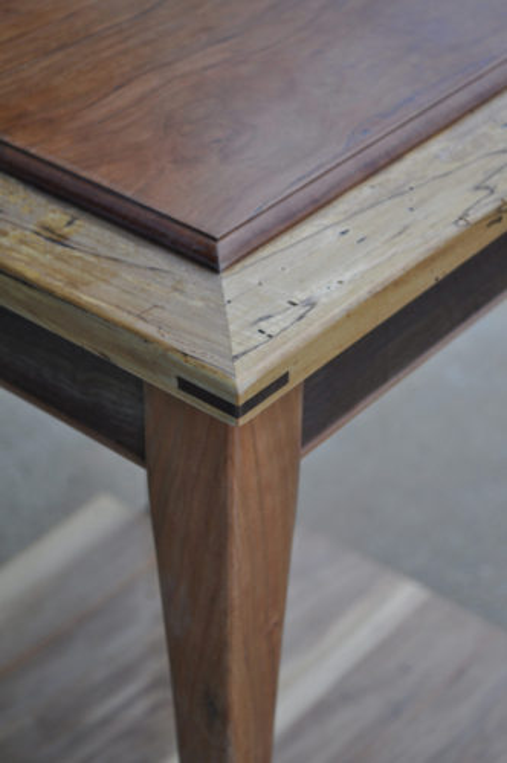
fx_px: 1748
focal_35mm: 82
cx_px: 254
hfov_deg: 16.5
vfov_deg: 24.6
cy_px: 382
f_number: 6.3
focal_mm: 55
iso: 200
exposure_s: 1/160
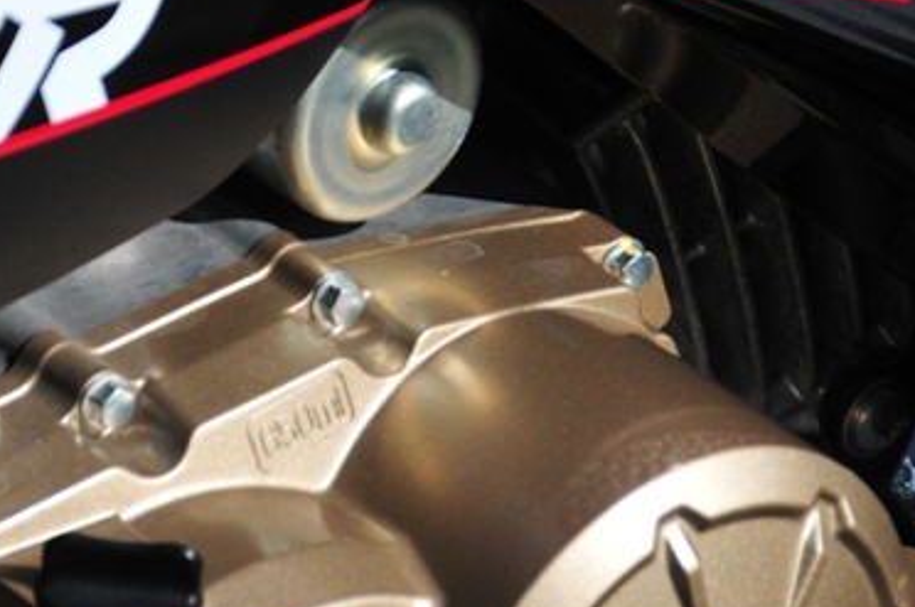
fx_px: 10280
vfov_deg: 3.4
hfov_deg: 5.1
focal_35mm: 405
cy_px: 334
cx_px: 170
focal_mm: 98
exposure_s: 1/2500
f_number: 5.6
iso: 400
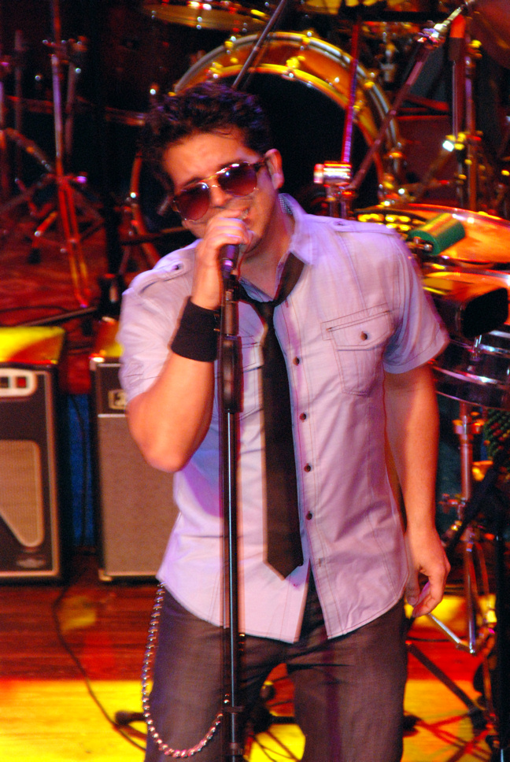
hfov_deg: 6.8
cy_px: 381
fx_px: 4291
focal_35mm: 202
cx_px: 255
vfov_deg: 10.1
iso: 1600
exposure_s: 1/40
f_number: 5.6
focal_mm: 135
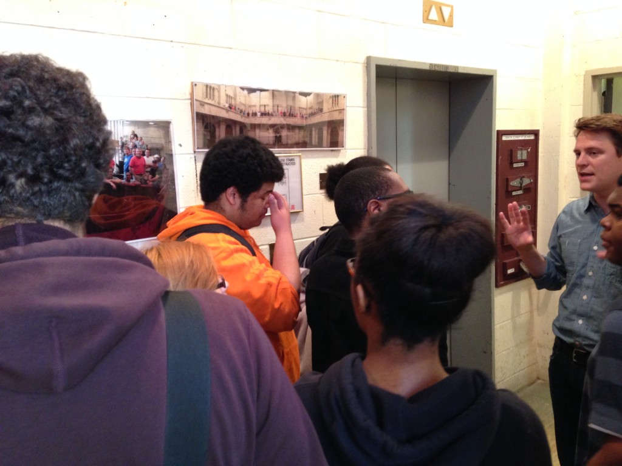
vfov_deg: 42.9
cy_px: 233
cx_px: 311
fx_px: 593
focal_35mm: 33
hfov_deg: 55.4
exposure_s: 1/20
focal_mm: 4.12
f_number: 2.4
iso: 250
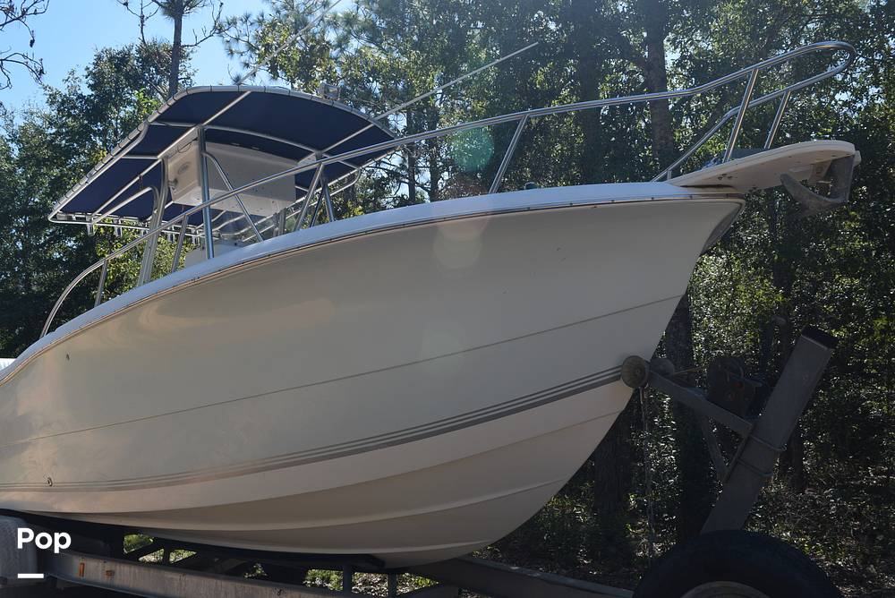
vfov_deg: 43.7
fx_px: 746
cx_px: 448
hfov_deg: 61.9
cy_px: 299
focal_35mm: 30
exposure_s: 1/320
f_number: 9
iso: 200
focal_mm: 20
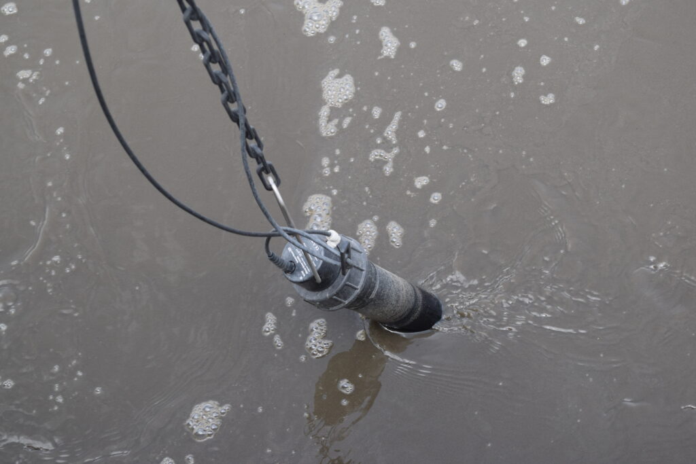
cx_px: 348
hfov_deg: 24.6
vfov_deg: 16.6
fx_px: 1595
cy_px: 232
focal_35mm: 82
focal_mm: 55
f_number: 8
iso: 360
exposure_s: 1/250
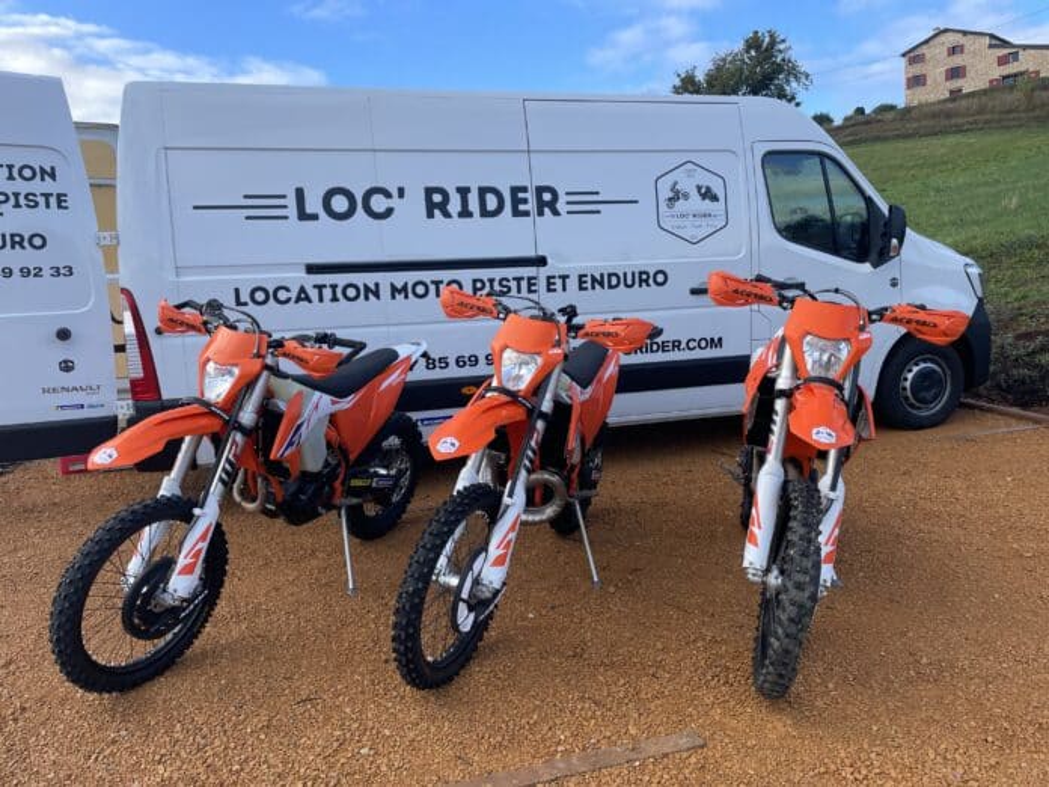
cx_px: 524
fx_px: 788
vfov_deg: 53.1
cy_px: 394
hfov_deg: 67.3
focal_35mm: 26
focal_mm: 4.2
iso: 32
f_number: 1.6
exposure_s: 1/729
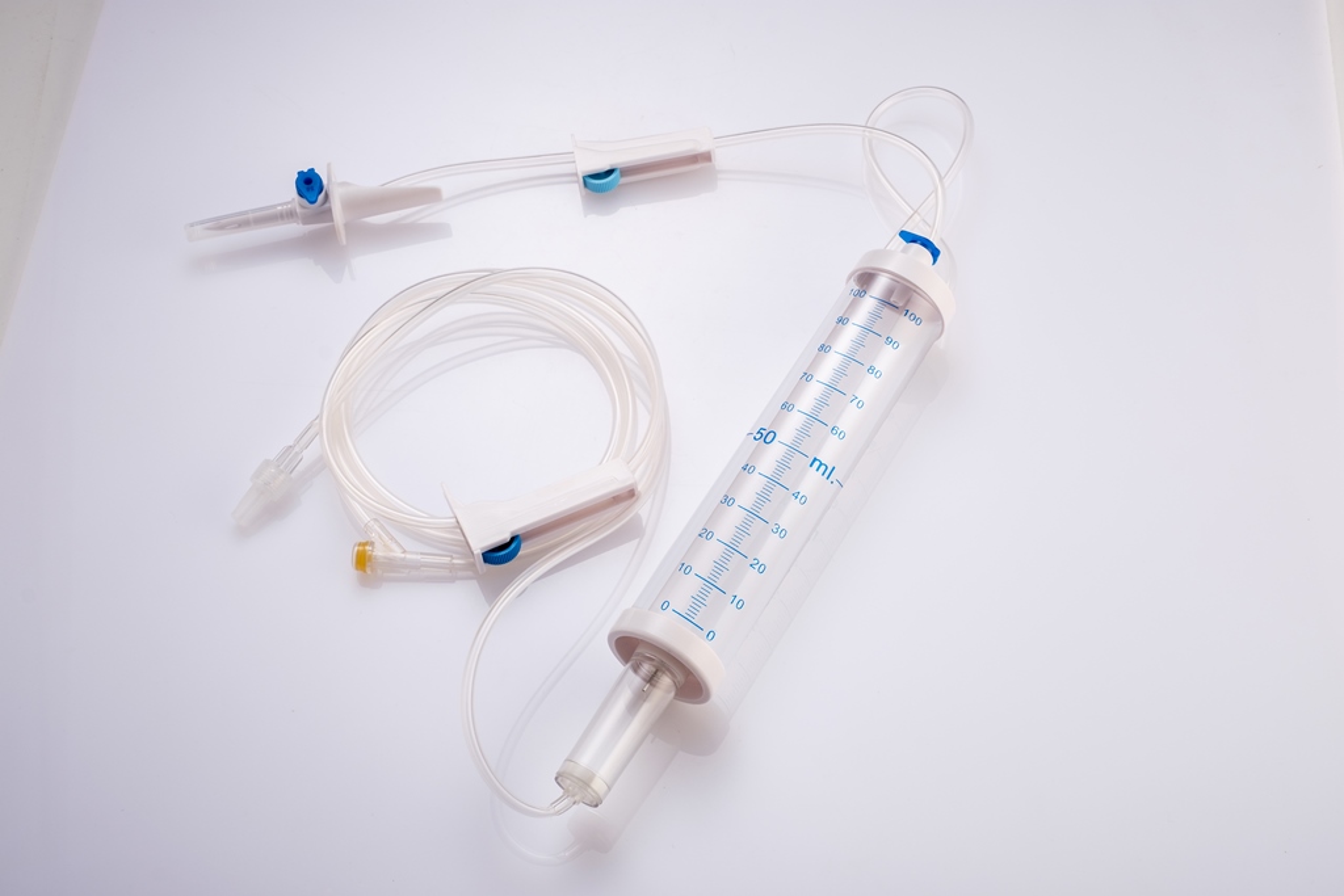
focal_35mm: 53
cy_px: 448
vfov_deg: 25.5
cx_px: 672
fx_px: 1979
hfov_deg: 37.5
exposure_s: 1/125
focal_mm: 35
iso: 200
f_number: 16
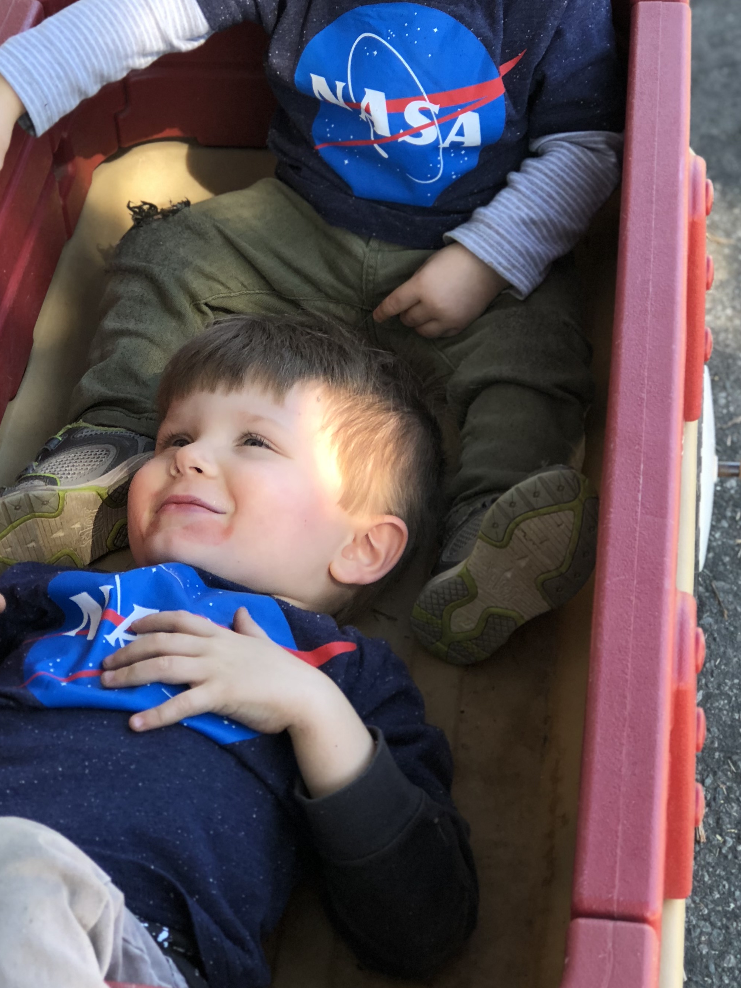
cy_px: 349
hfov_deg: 17.1
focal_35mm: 86
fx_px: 2455
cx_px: 277
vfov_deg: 22.7
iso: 25
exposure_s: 1/60
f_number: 2.8
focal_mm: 6.6
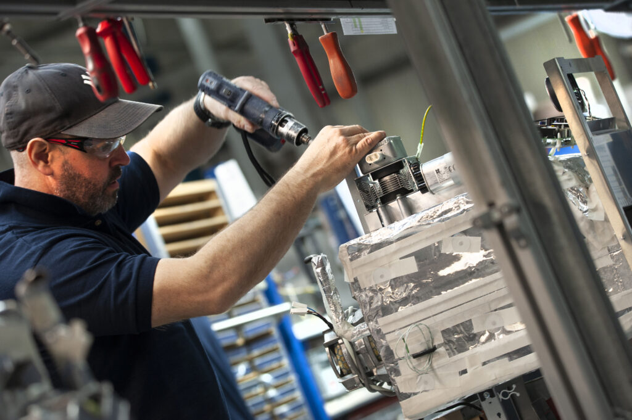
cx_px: 316
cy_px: 210
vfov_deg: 9.1
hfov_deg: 13.7
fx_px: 2631
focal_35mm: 150
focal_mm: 150
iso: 800
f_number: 6.3
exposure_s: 1/30
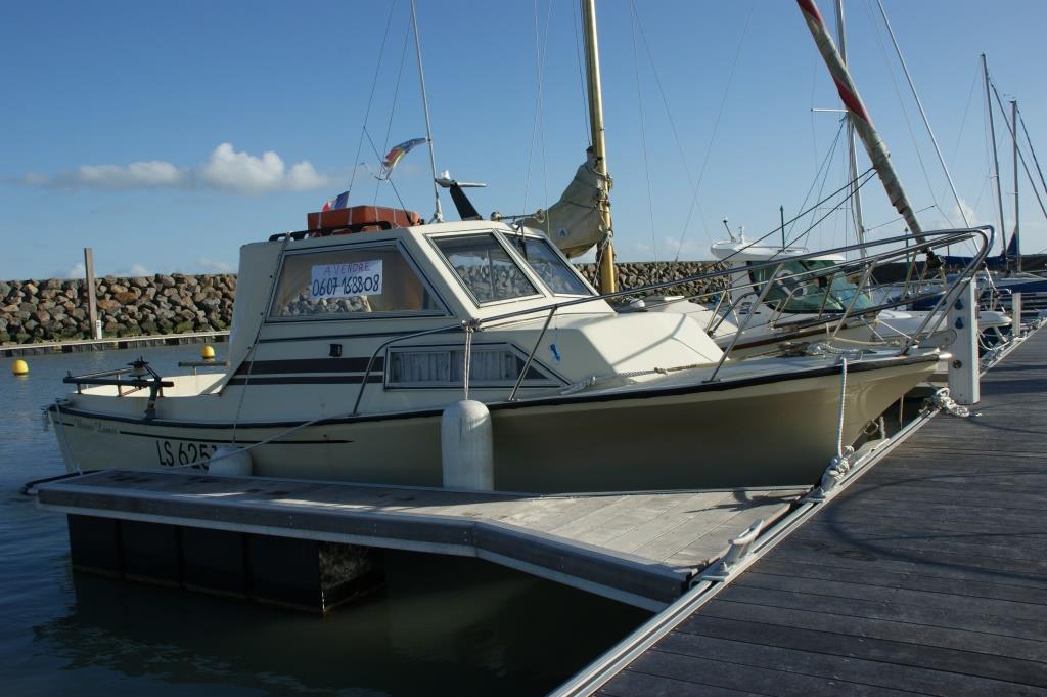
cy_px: 348
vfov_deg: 39.9
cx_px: 524
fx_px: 959
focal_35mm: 33
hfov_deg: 57.3
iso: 100
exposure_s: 1/160
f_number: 11
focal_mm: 22
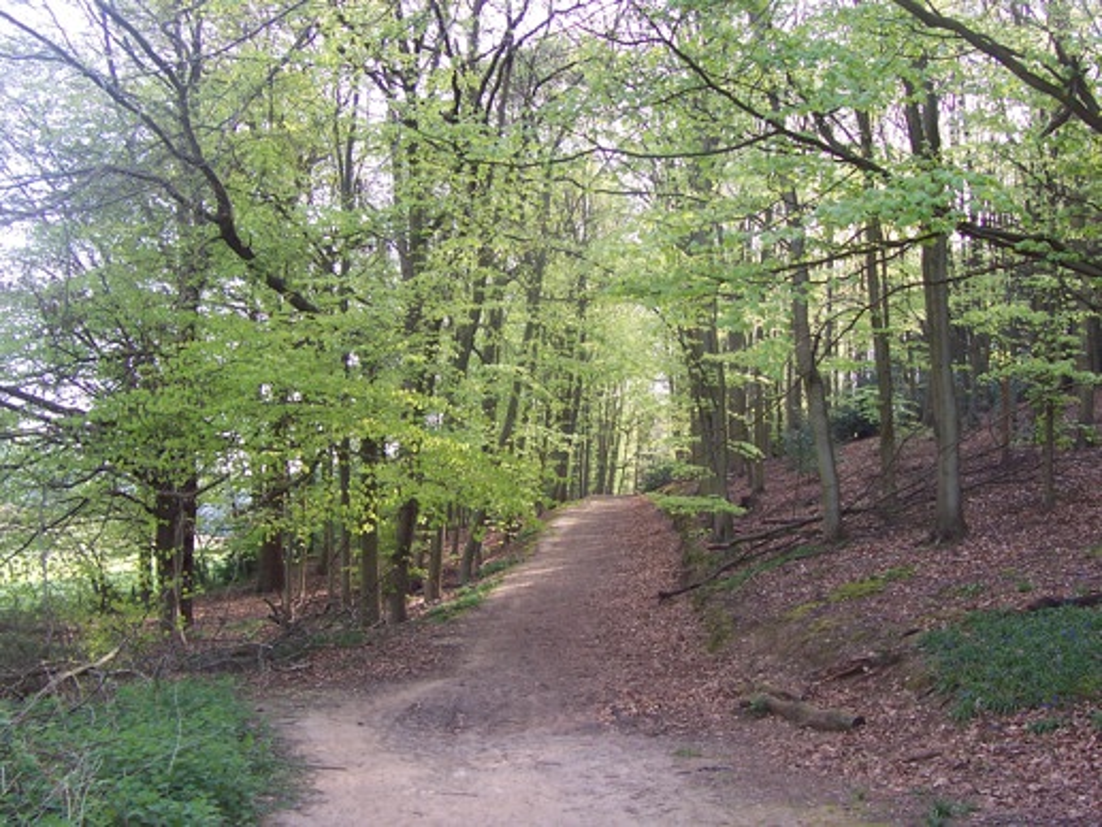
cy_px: 414
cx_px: 551
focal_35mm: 37
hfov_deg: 50.1
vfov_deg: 38.7
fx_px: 1178
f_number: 2.8
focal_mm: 5.6
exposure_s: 1/125
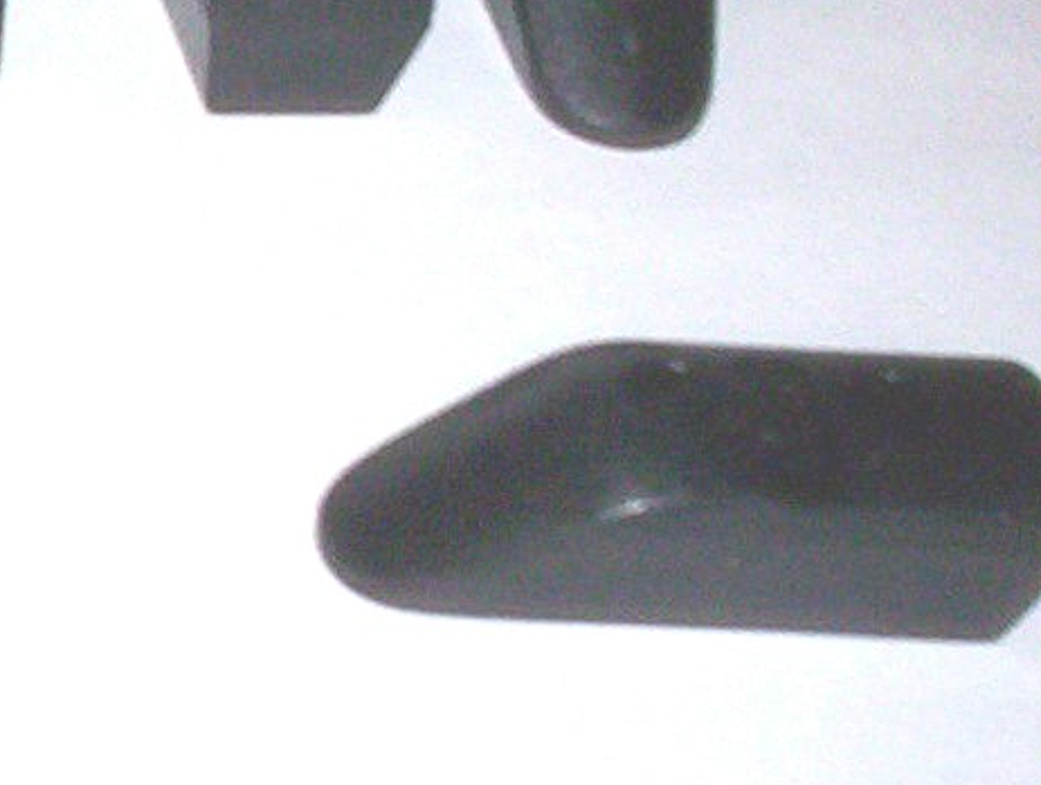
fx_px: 4037
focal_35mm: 134
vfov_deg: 11.1
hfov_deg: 13.4
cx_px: -728
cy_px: 400
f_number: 4.5
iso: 140
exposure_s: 1/60
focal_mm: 4.99
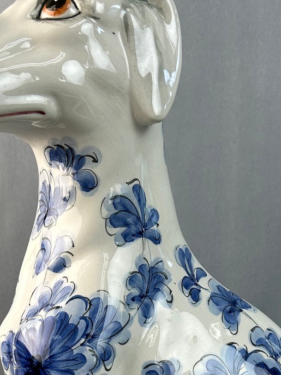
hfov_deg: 22.9
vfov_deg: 28.8
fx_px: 693
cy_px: 352
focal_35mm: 64
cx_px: 154
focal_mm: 5.7
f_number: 1.5
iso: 32
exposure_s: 1/120
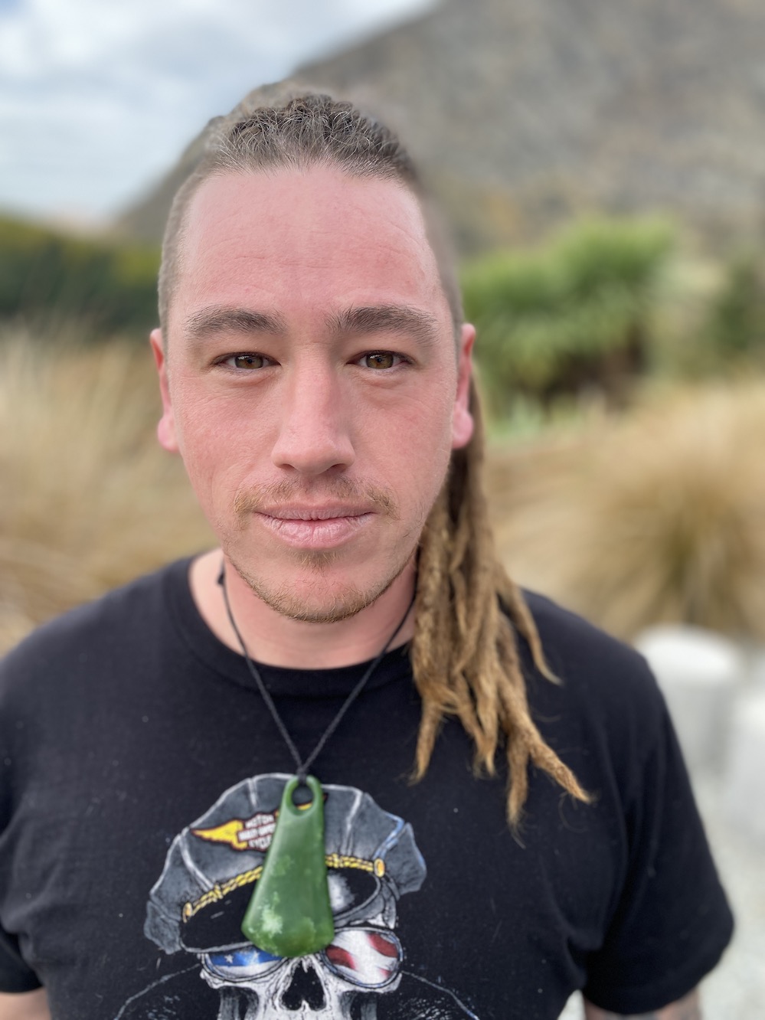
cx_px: 382
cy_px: 510
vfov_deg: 67.3
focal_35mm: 26
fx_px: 766
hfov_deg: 53.1
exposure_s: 1/351
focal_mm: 4.25
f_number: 1.8
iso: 32
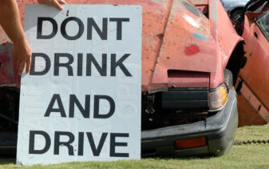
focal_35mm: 191
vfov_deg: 6.9
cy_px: 30
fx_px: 1401
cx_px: 30
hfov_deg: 10.9
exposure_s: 1/400
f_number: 8
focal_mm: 62
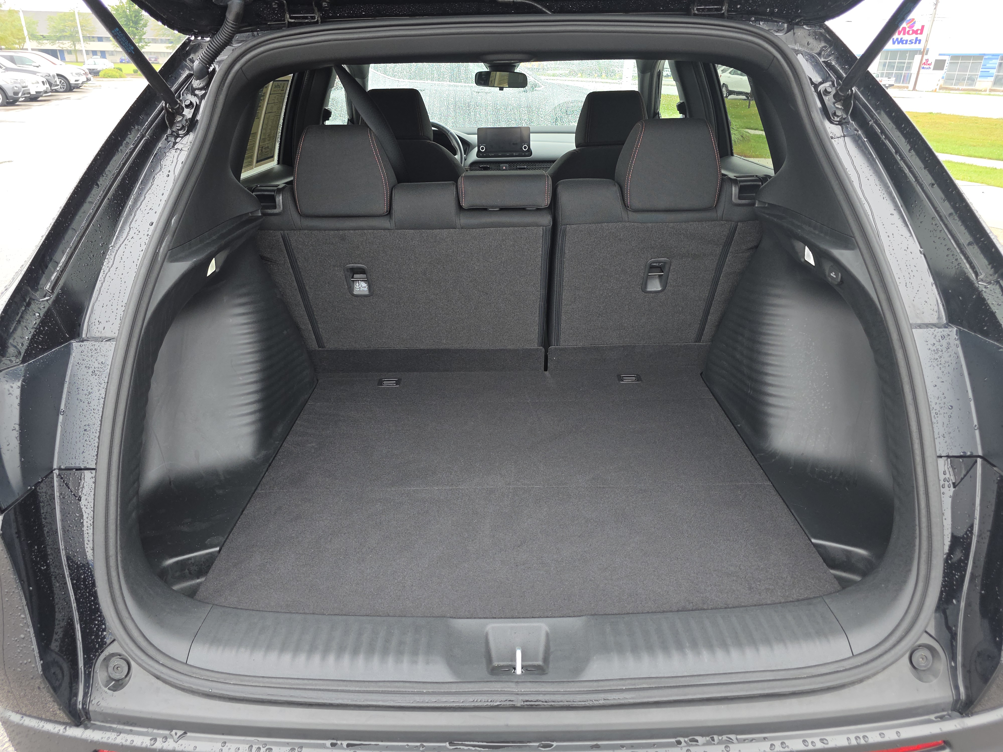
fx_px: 666
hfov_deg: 73.9
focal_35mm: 23
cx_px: 502
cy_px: 376
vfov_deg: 58.9
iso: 64
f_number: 1.7
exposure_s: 1/180
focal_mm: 6.3
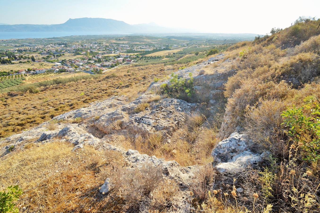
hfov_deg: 53.2
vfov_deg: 36.8
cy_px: 106
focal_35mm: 36
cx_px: 160
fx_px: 320
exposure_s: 1/320
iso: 400
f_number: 14
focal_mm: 24
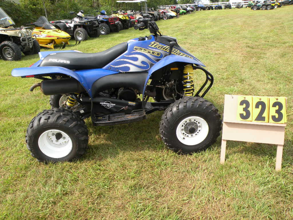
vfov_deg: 51.4
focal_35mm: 27
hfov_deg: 65.3
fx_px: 229
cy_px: 110
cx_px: 146
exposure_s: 1/161
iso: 64
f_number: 5
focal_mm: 4.7
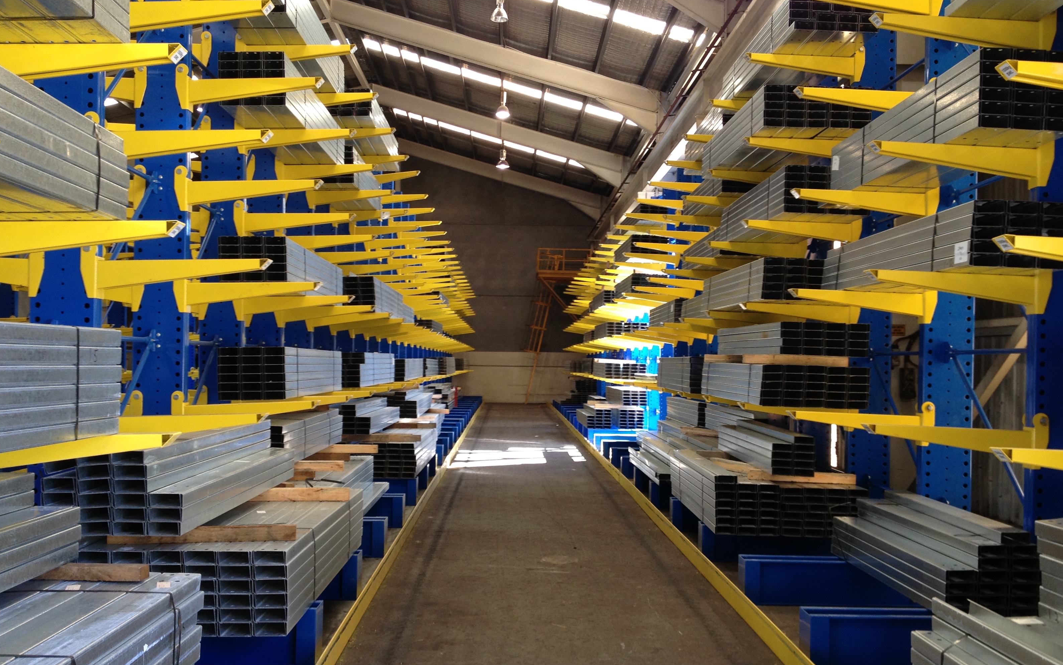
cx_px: 529
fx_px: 1101
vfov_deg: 33.5
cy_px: 377
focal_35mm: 38
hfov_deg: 51.5
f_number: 2.4
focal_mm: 4.28
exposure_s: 1/40
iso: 50
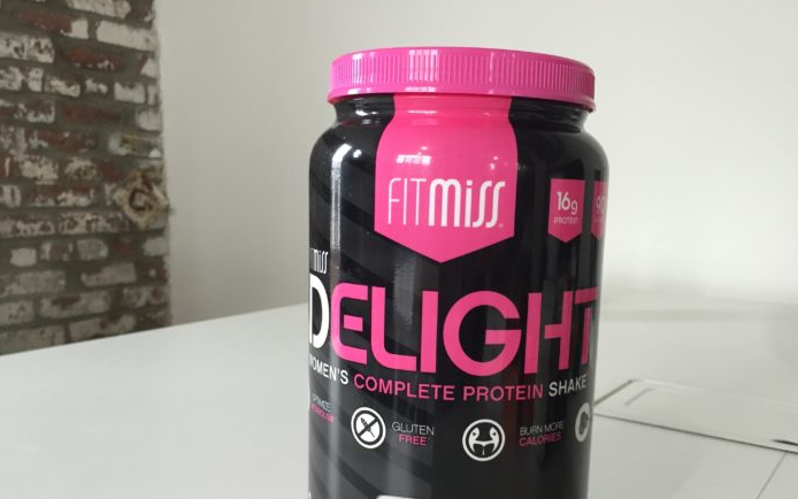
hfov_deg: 56.6
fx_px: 740
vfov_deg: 37.0
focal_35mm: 34
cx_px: 435
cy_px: 323
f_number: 2.2
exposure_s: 1/30
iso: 100
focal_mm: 4.15
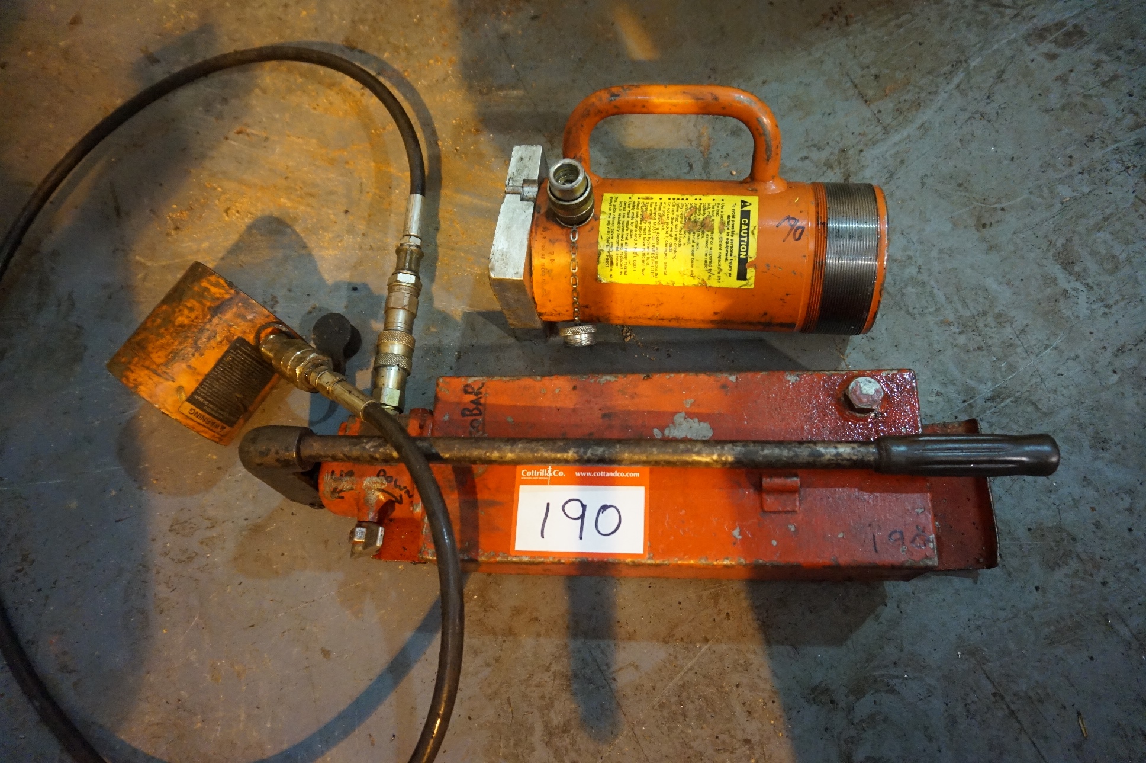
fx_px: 763
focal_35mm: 24
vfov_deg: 53.1
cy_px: 382
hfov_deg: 73.8
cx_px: 573
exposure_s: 1/125
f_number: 3.5
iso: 3200
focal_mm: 16
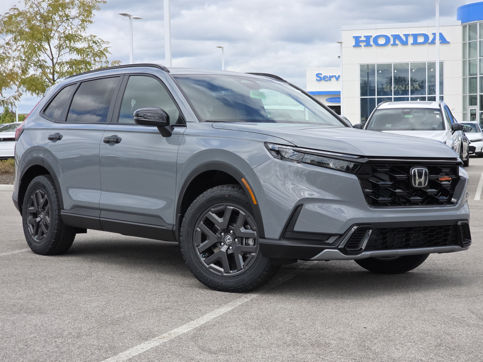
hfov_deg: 28.2
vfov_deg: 21.3
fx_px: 963
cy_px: 181
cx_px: 242
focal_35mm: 69
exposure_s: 1/1384
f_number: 2.4
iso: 50
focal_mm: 7.9
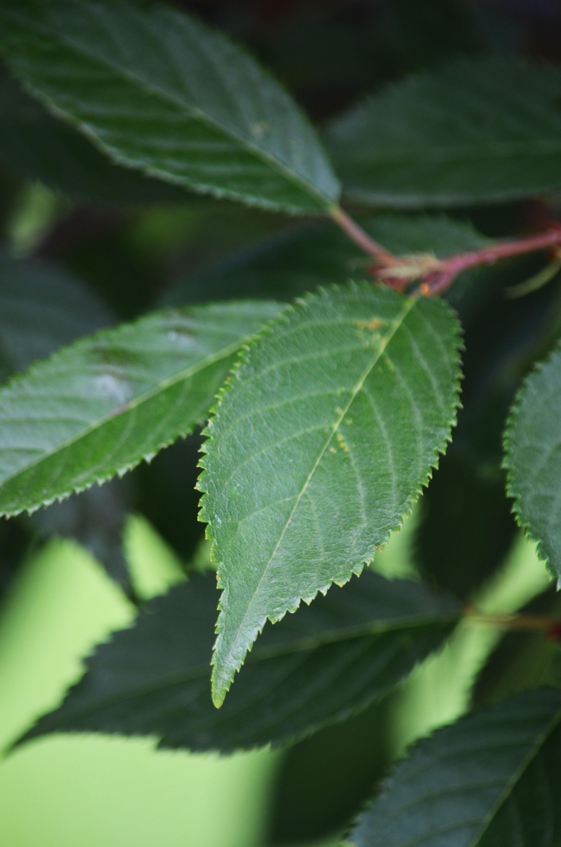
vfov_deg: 6.9
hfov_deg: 4.6
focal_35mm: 300
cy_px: 424
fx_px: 7044
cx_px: 280
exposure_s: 1/400
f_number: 5.6
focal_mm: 200
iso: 400
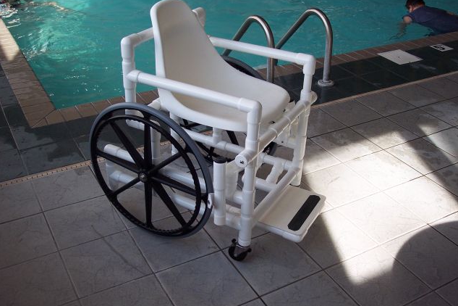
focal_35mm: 41
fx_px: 522
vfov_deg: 32.6
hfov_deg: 47.4
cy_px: 137
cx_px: 229
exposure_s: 1/180
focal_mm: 8
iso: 100
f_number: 3.4
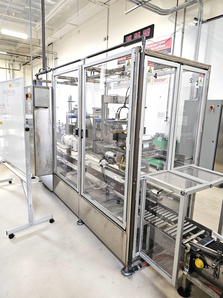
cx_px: 112
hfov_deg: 58.9
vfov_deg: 73.9
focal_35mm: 23
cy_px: 149
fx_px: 198
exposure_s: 1/120
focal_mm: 6.3
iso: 250
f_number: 1.7
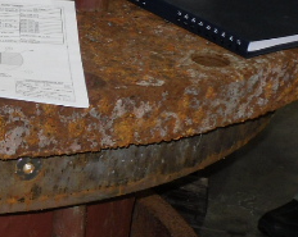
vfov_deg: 7.9
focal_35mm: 194
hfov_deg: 9.7
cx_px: -135
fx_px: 1709
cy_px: 195
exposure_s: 1/45
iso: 80
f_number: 3.5
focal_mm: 6.3
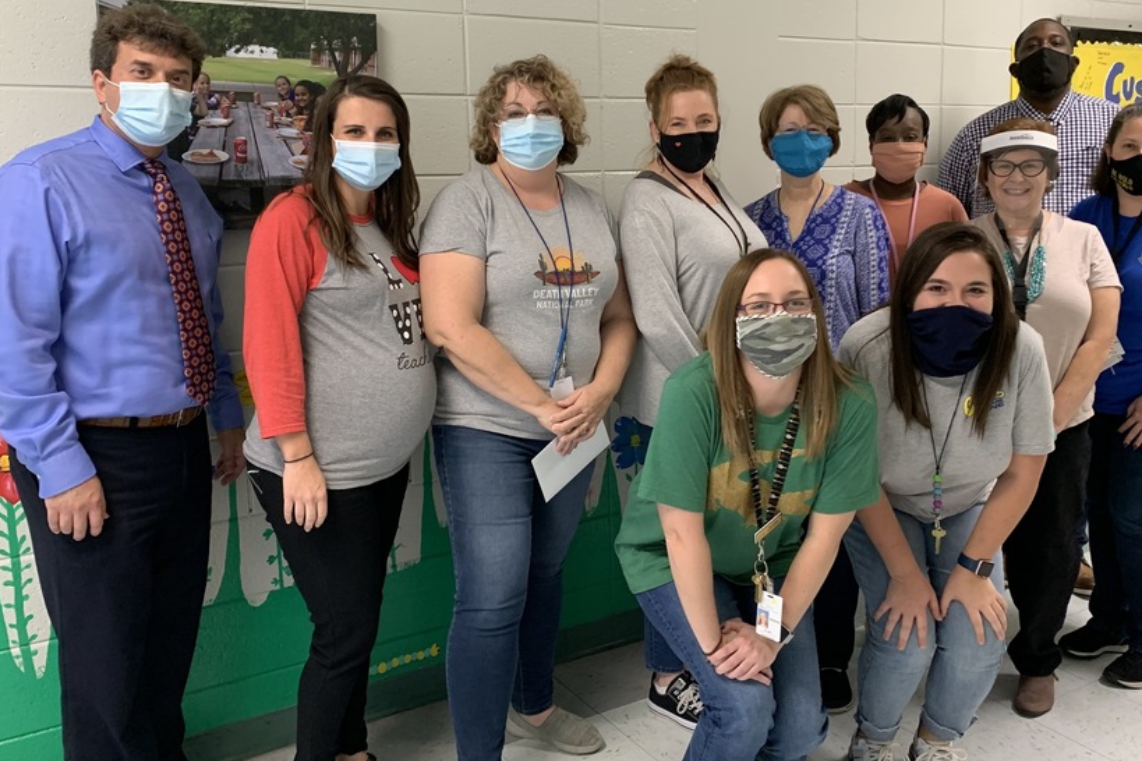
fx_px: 1047
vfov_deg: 39.8
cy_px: 312
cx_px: 629
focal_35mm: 33
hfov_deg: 57.1
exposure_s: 1/60
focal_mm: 4.25
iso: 200
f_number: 1.8
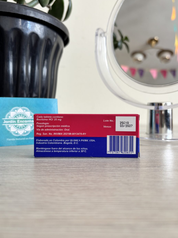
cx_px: 85
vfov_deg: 61.6
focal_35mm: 29
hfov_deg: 48.2
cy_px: 111
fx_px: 199
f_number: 1.6
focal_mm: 5.96
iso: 80
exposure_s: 1/121
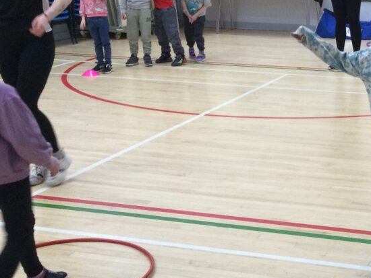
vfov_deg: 20.5
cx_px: 349
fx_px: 761
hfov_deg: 26.3
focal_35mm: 71
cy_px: 229
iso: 100
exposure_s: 1/33
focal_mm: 3.3
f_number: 2.4
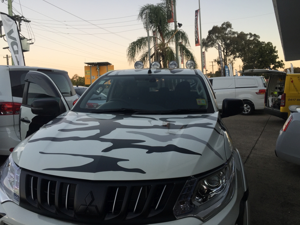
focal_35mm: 29
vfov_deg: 48.2
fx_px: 251
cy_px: 112
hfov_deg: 61.7
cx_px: 150
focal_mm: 4.15
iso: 32
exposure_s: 1/50
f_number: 2.2
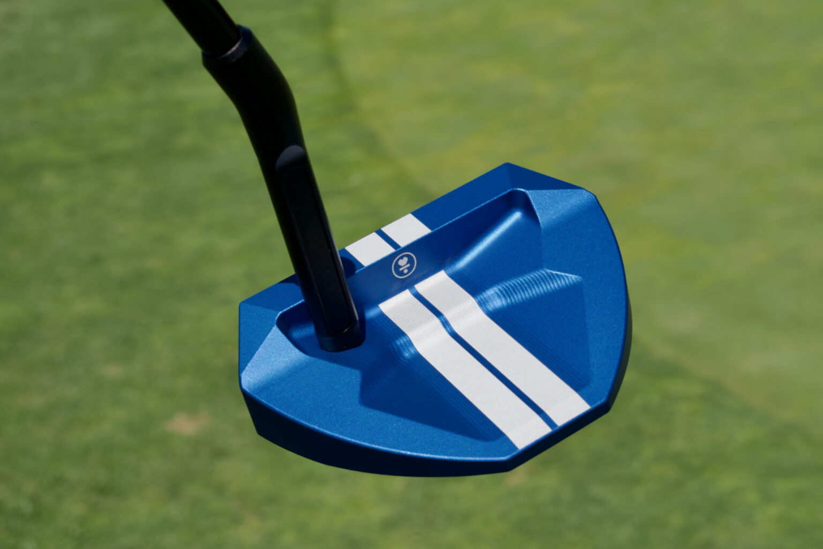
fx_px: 1303
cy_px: 274
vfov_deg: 23.8
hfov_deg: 35.0
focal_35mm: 57
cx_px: 412
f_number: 10
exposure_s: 1/400
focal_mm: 38
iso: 100
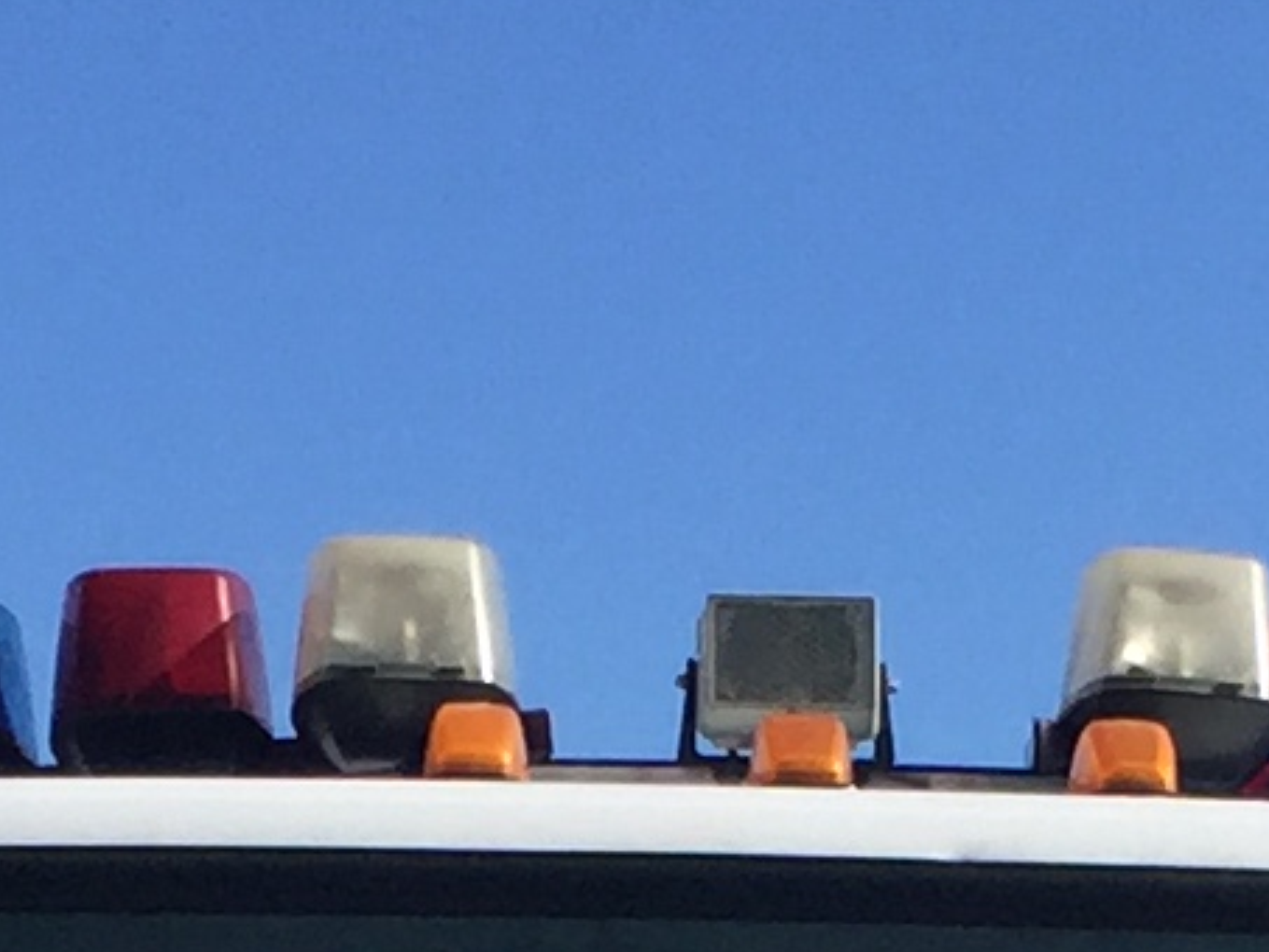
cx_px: 874
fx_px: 7664
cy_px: 2850
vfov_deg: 6.5
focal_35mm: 209
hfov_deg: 9.5
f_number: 2.2
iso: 32
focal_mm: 4.15
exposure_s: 1/2825
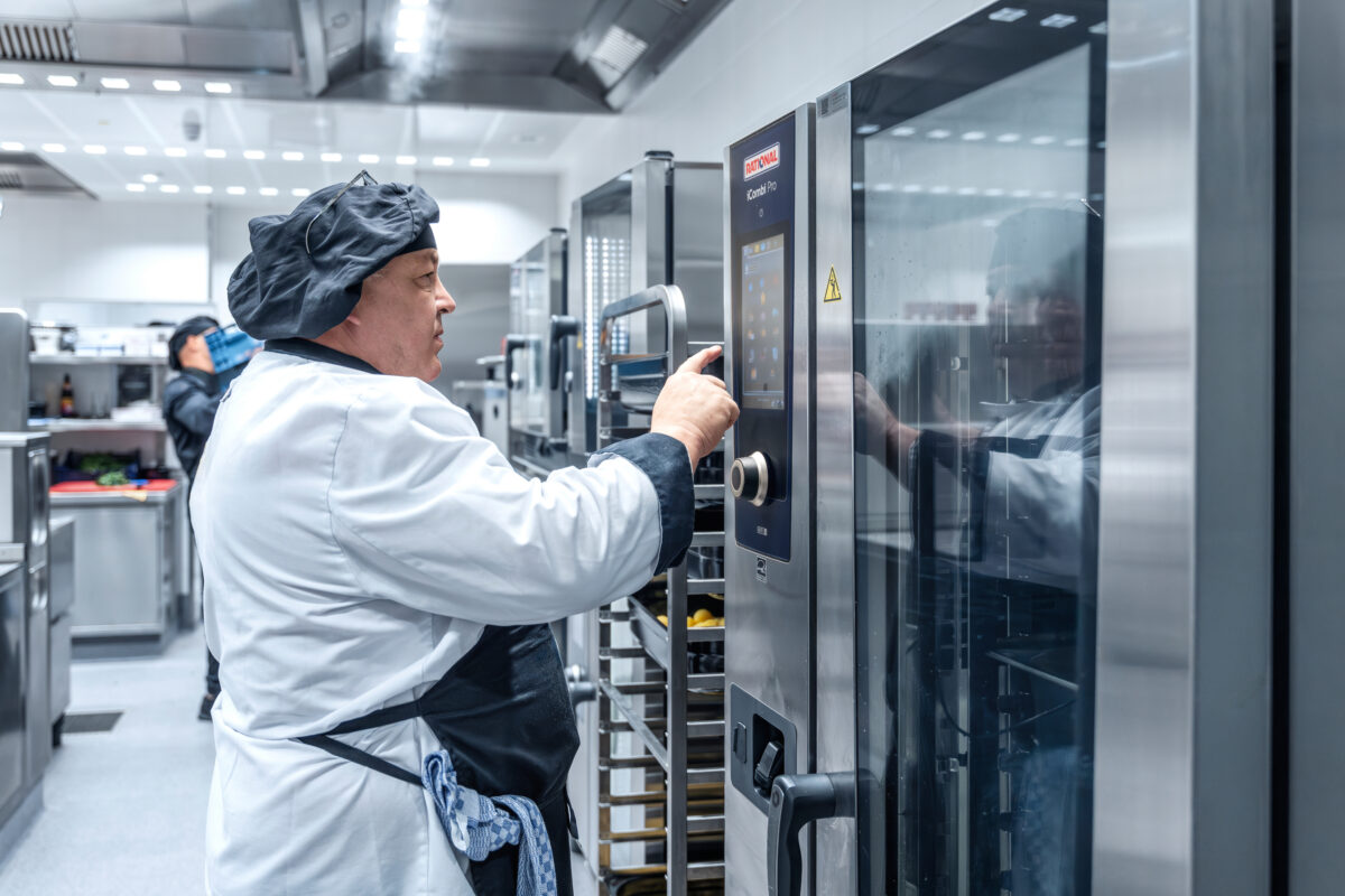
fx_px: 1124
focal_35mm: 30
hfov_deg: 61.8
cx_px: 672
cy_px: 448
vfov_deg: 43.5
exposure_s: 1/250
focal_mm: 30.1
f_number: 2.8
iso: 1600
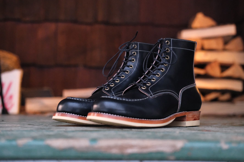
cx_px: 122
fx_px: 359
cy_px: 81
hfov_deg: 37.5
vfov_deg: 25.5
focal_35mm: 53
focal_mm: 35
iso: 12800
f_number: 2.8
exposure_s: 1/18
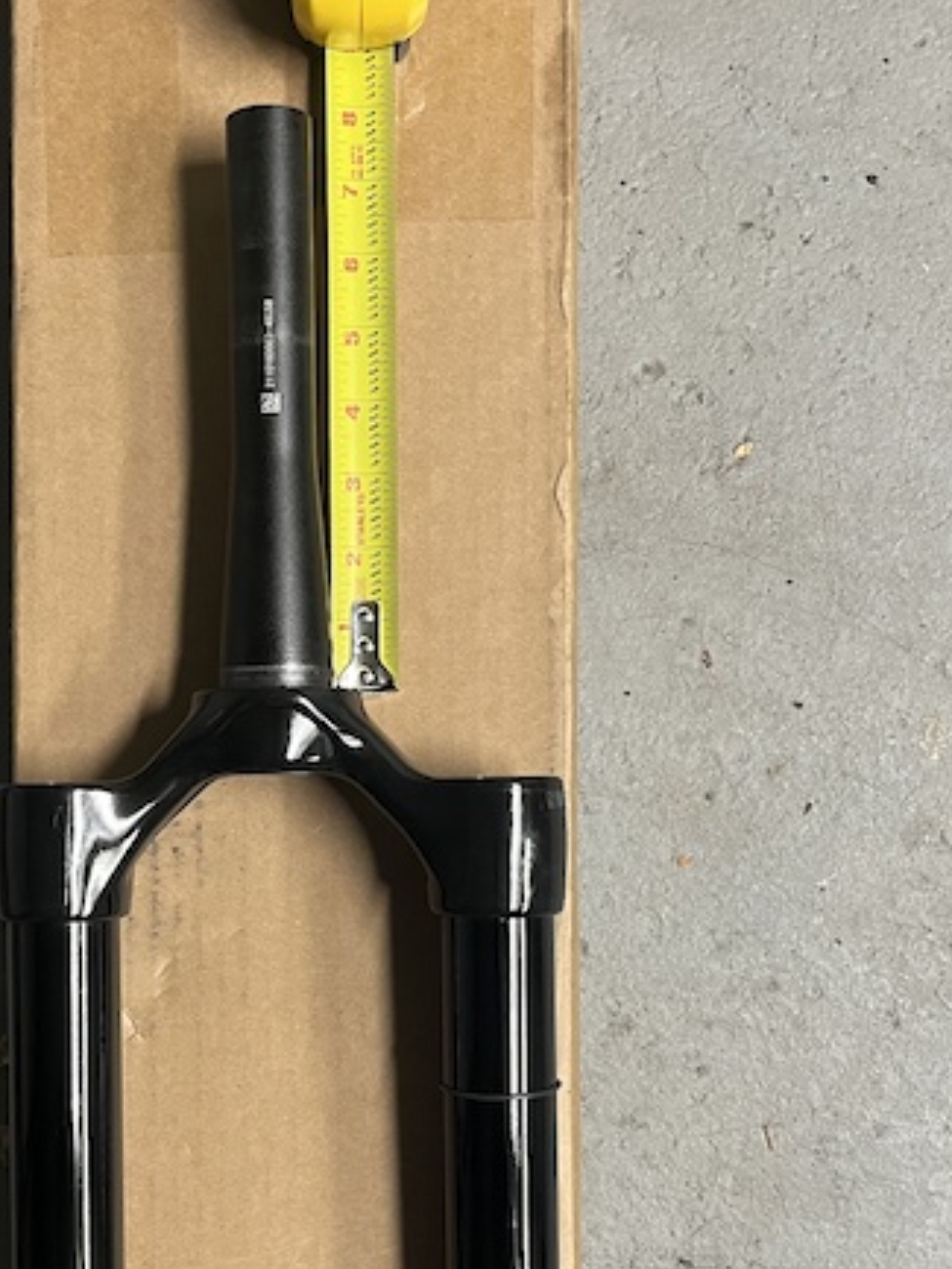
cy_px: 821
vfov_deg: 39.3
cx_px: 293
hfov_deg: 30.0
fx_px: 1759
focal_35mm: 48
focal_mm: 5.1
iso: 200
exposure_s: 1/60
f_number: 1.6
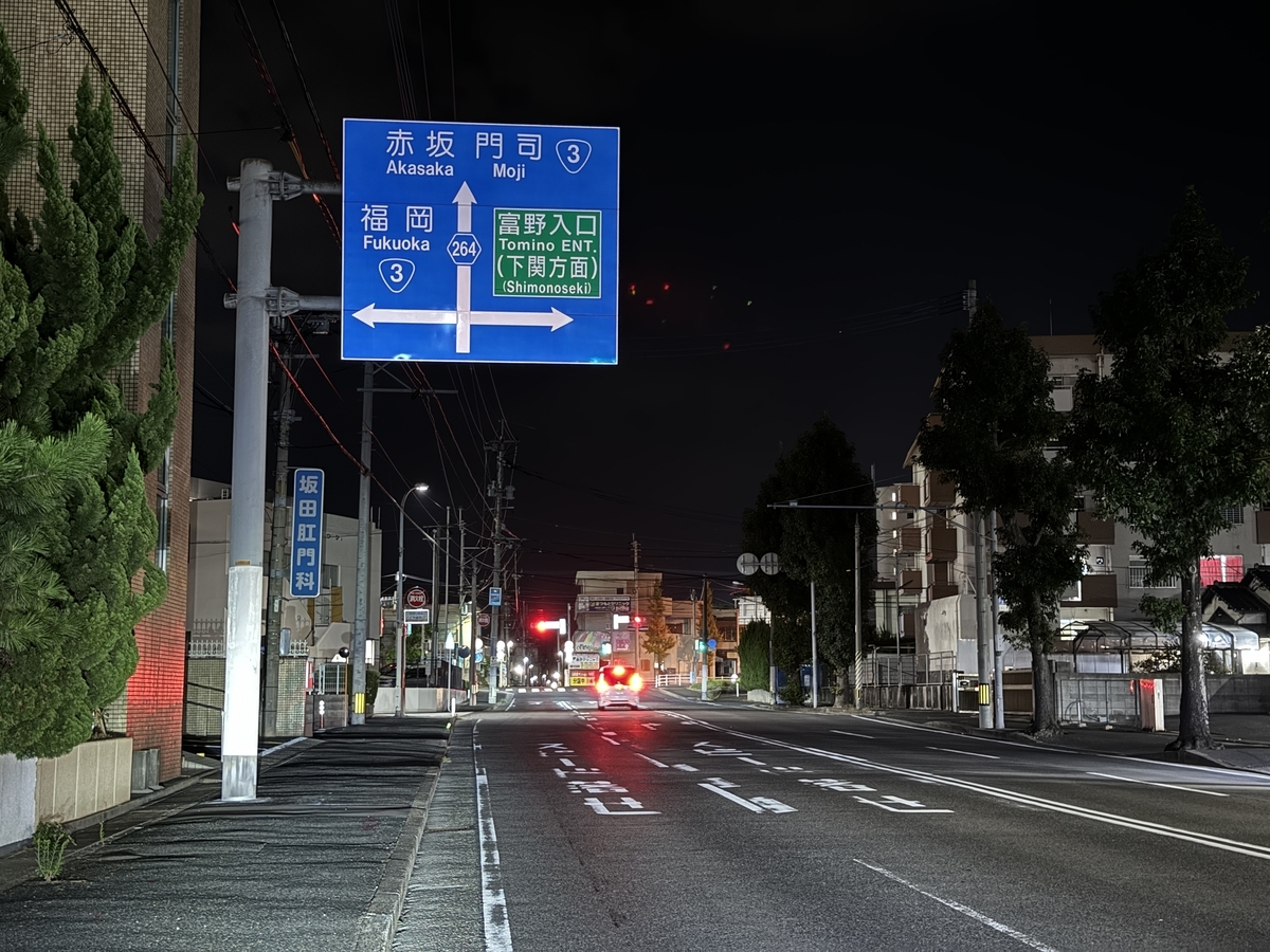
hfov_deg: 39.7
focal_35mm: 48
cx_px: 635
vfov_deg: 30.3
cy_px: 476
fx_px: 1761
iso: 400
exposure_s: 1/5
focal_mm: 6.76
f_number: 1.78
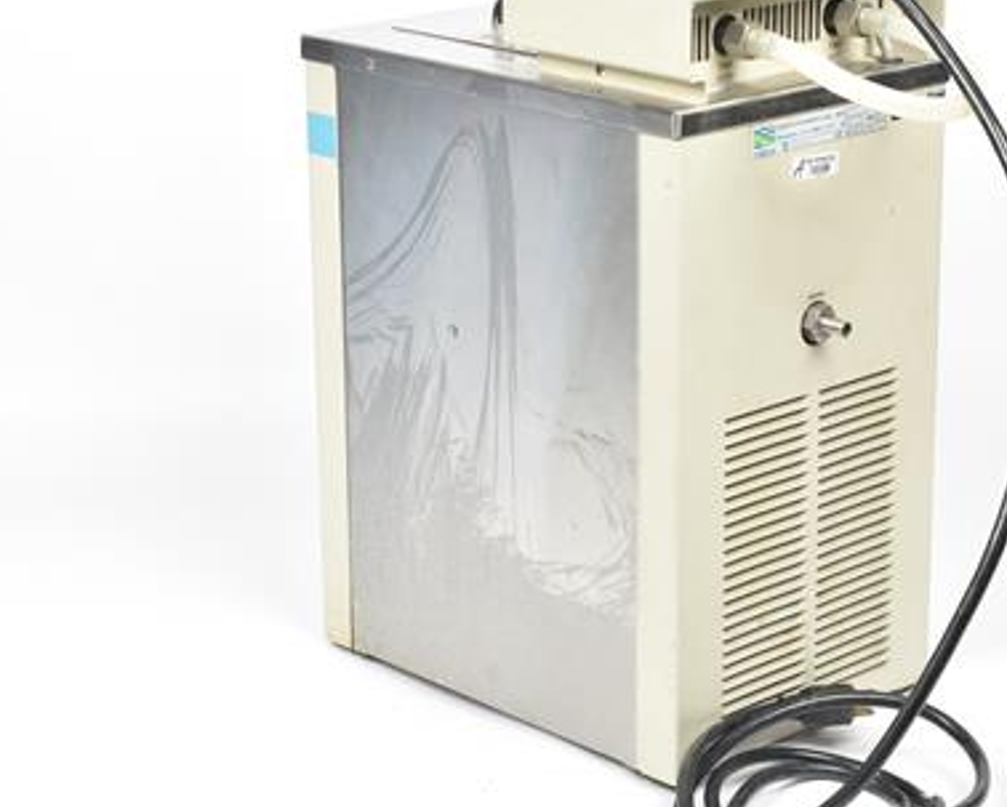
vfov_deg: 18.1
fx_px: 2535
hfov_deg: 22.4
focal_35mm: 85
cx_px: 658
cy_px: 373
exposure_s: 1/200
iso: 200
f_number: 13
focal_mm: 38
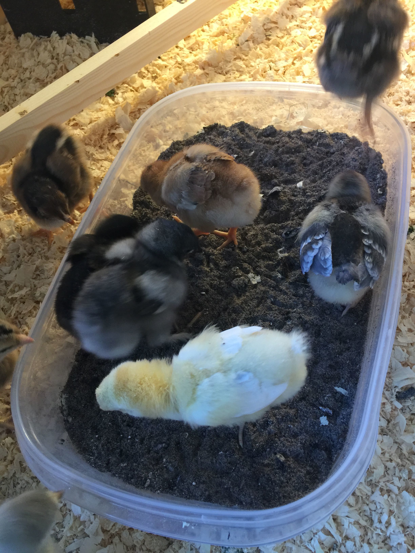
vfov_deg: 61.7
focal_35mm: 29
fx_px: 464
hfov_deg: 48.2
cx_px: 208
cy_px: 276
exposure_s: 1/15
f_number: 2.2
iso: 50
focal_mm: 4.15
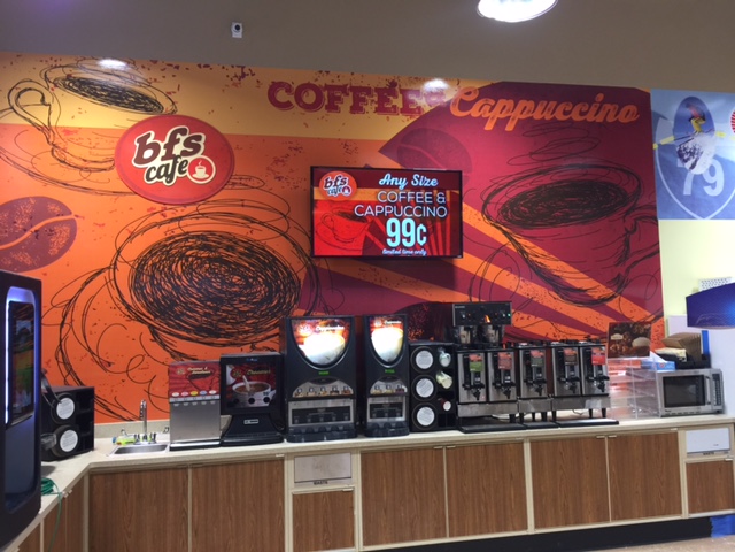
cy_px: 276
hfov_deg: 61.7
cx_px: 368
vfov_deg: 48.2
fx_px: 616
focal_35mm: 29
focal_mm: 4.15
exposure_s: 1/30
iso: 32
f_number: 2.2
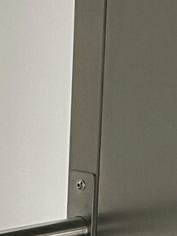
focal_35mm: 188
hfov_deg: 7.7
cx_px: -90
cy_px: 505
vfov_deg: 9.7
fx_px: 1283
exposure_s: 1/50
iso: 125
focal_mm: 4.25
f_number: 1.8
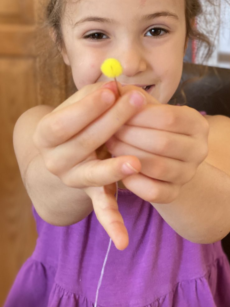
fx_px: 717
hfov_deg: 18.2
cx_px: 120
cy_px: 163
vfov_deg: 24.1
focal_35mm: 81
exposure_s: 1/40
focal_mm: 6
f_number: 2
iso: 125
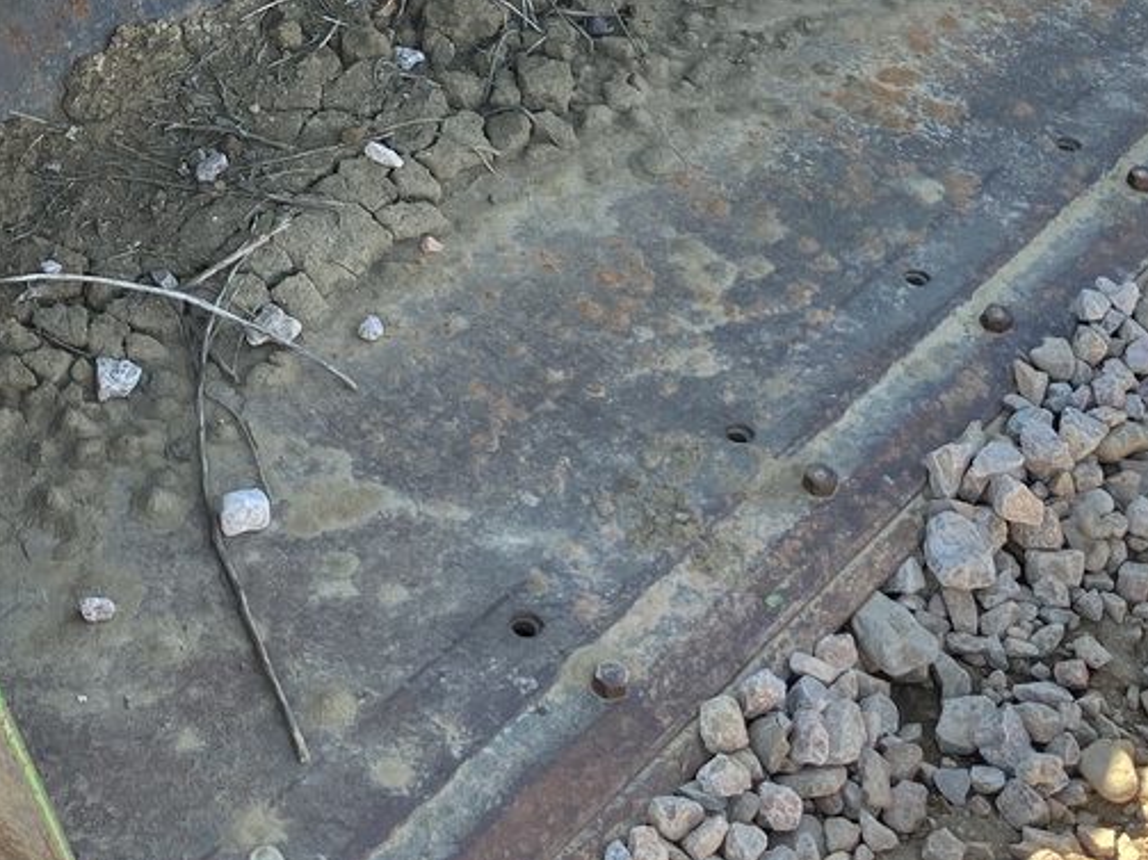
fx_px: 2520
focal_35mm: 76
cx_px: 421
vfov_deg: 19.0
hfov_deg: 25.6
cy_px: 91
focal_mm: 3.99
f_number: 1.8
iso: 32
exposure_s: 1/274
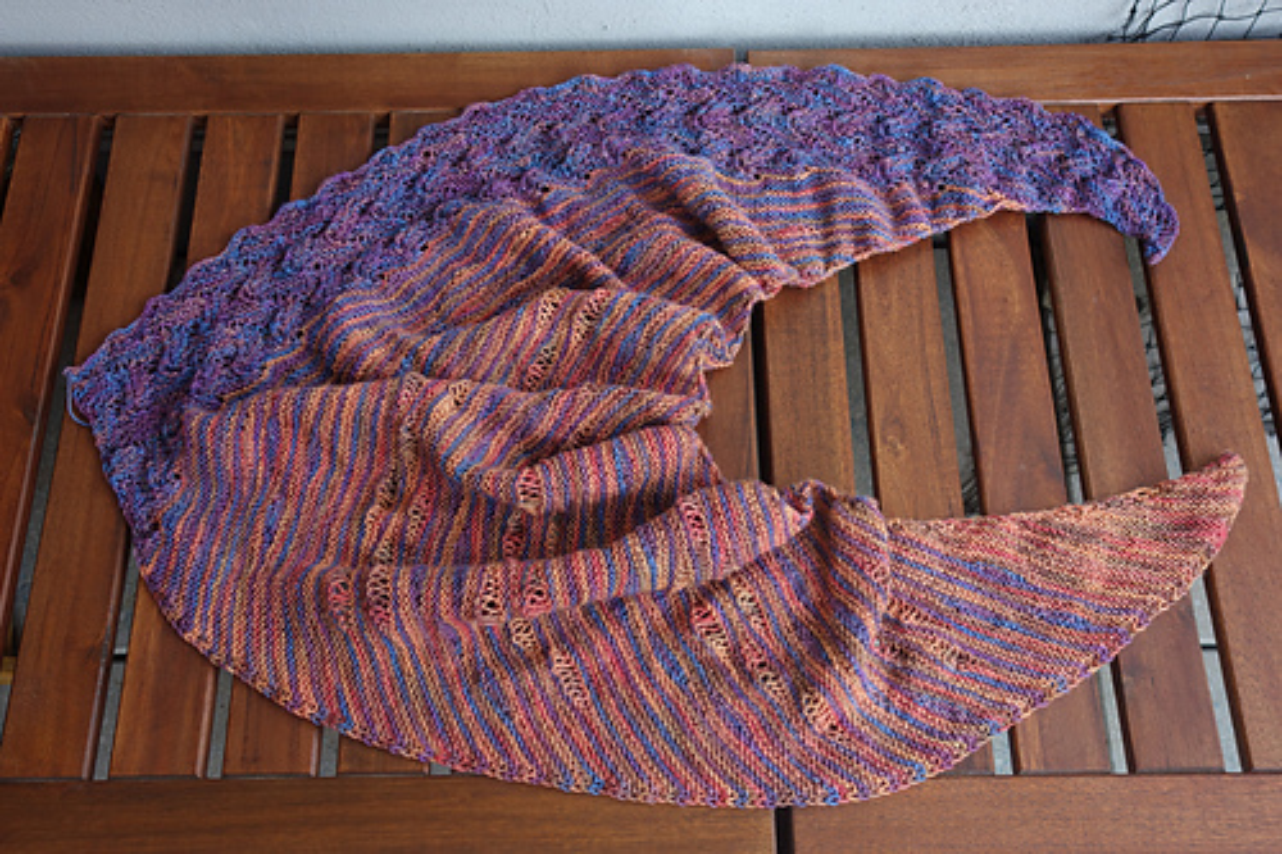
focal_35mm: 38
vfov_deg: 35.0
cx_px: 641
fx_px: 1353
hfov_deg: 50.7
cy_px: 427
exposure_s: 1/100
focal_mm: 14.07
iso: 125
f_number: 2.8
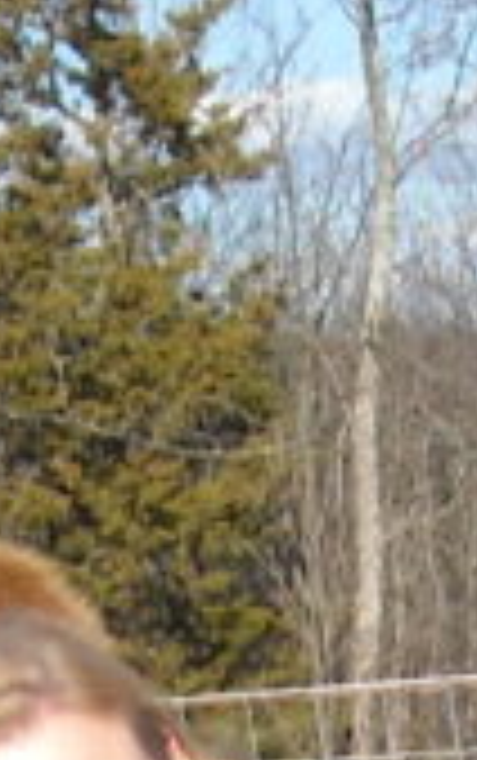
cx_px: 297
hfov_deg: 5.8
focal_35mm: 225
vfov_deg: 8.7
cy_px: 1650
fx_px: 4668
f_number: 5.6
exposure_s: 1/250
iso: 84
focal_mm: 5.7
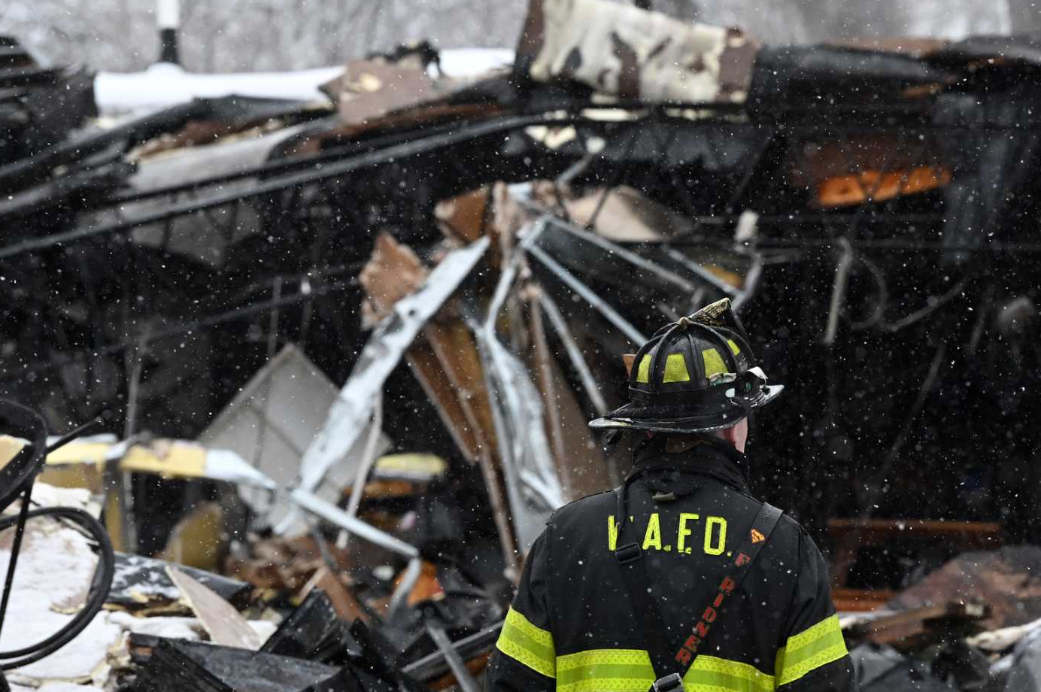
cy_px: 279
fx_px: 8551
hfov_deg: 7.0
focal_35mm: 296
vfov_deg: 4.6
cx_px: 716
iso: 1600
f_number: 7.1
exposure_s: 1/2000
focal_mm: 200
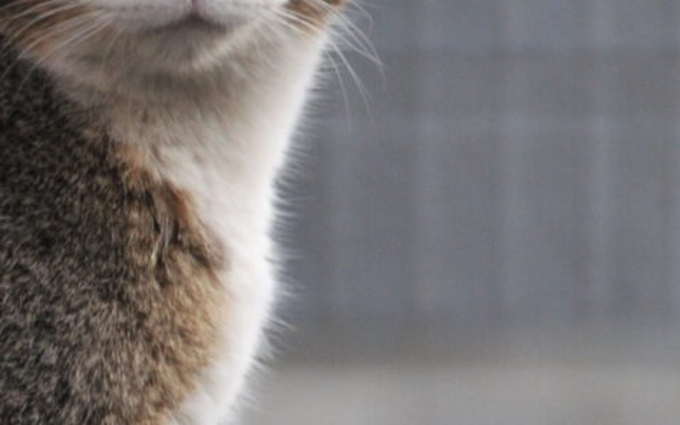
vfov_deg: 1.2
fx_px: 20770
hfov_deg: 1.9
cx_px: -244
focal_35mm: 1121
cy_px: 310
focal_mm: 170
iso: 400
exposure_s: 1/100
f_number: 5.6
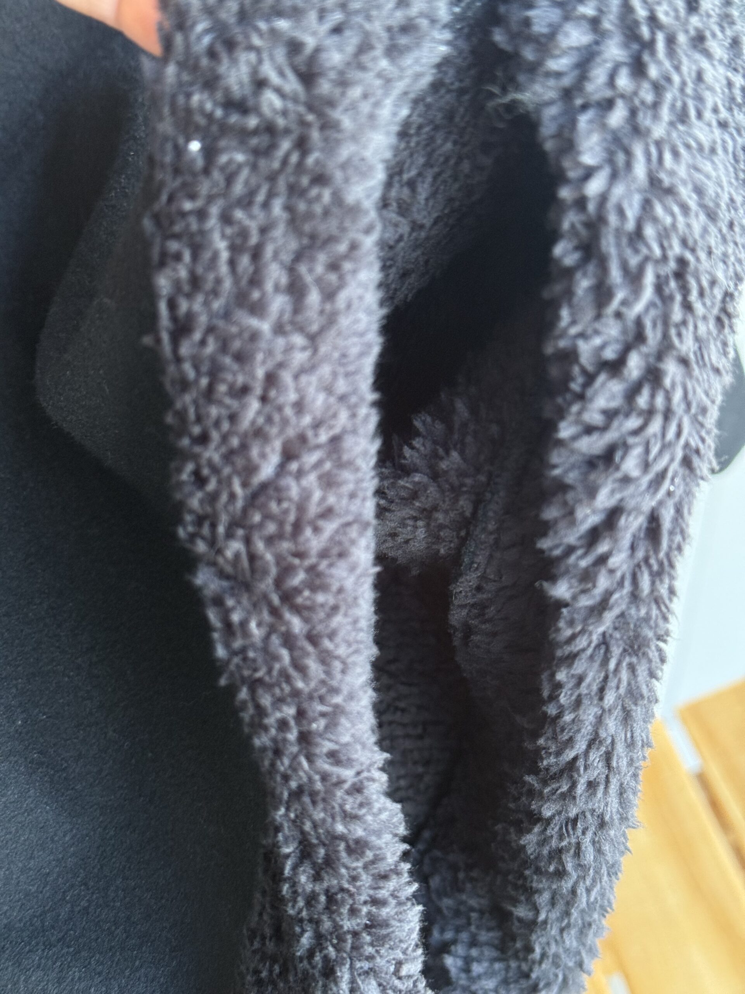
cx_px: 372
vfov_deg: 39.7
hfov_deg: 30.3
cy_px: 497
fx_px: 1377
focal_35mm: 48
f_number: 1.78
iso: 125
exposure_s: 1/60
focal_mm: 6.76
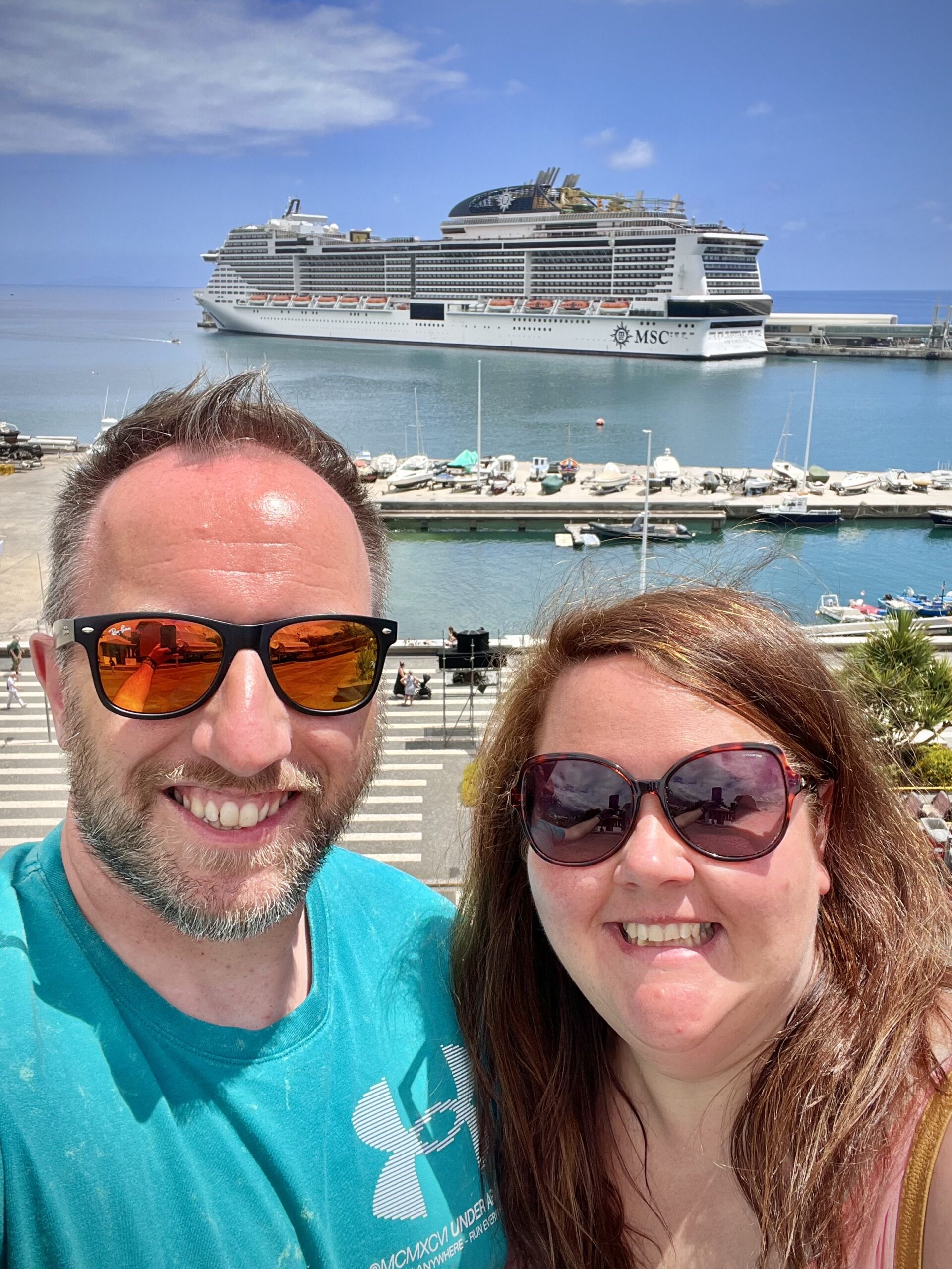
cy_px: 634
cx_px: 476
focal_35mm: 30
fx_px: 1100
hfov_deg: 46.8
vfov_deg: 60.0
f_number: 2.2
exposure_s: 1/750
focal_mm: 2.71
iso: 32
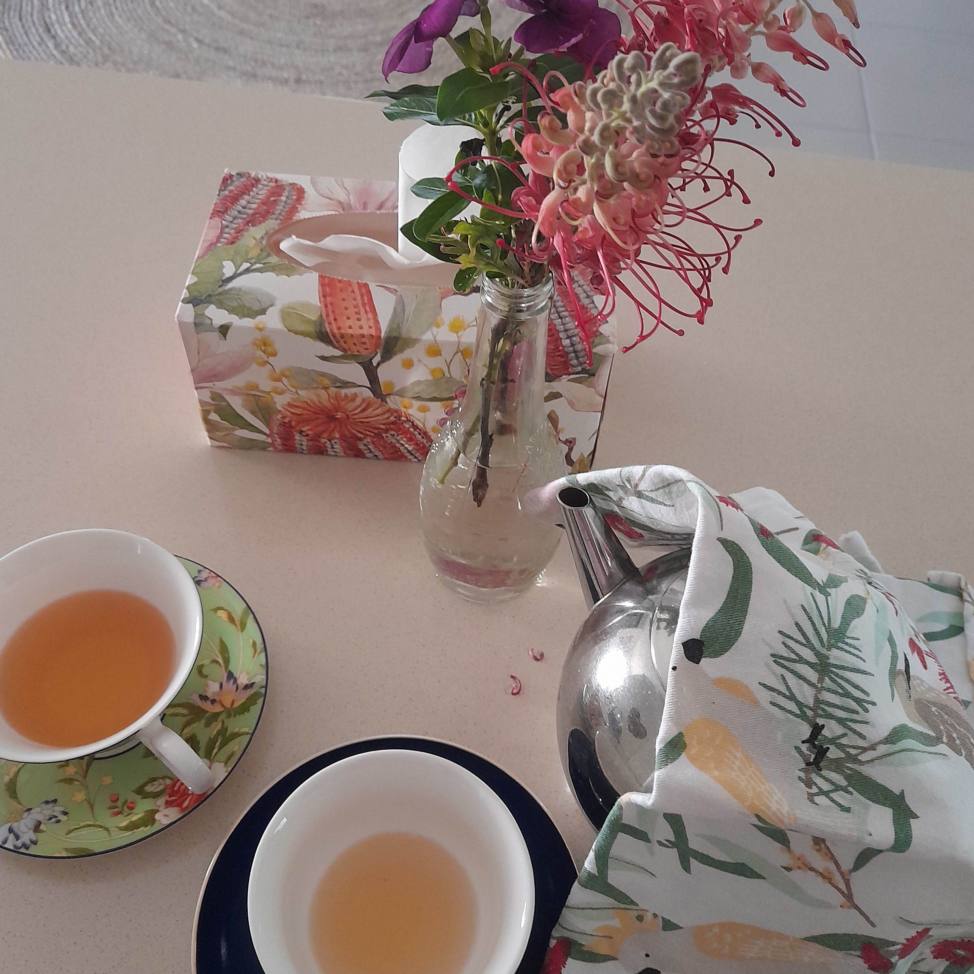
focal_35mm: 31
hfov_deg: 52.5
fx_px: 987
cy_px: 492
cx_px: 468
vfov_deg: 52.5
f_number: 2
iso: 500
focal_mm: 4.6
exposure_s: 1/25
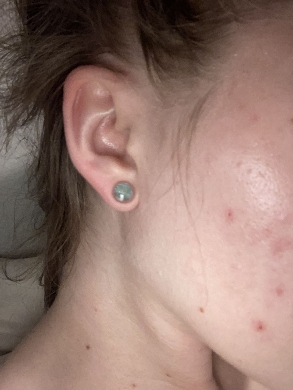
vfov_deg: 56.8
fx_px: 361
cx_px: 146
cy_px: 195
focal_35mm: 32
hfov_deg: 44.2
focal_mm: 2.87
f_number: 2.2
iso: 200
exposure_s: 1/34
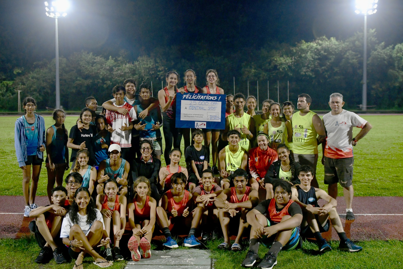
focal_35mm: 36
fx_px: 403
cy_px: 134
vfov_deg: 36.9
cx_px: 202
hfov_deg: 53.1
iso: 1600
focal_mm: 24
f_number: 2.8
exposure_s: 1/250
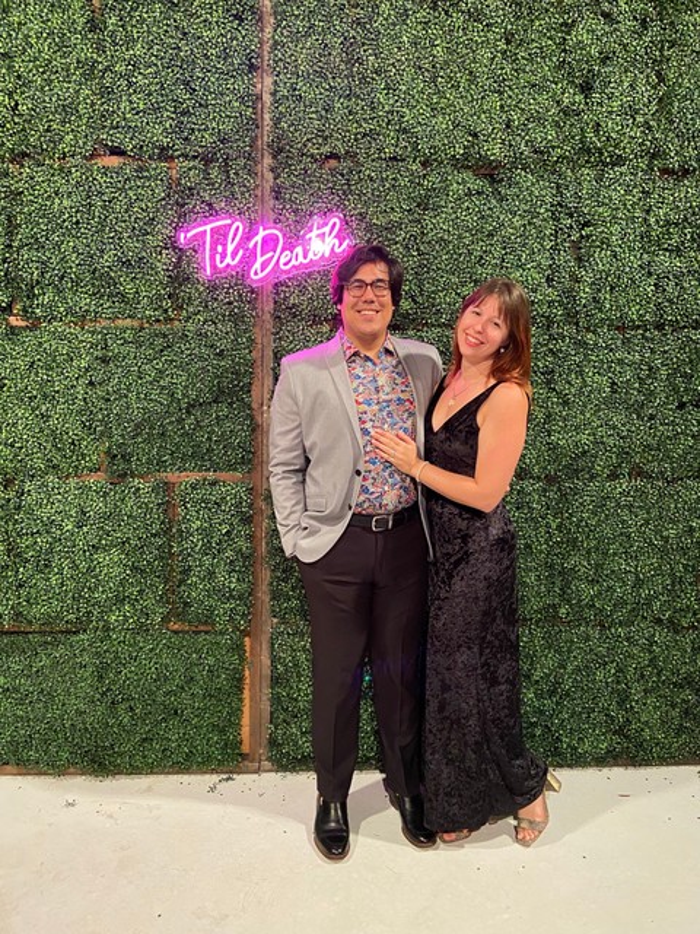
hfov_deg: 53.1
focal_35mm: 26
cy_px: 467
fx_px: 701
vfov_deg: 67.3
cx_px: 350
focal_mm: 4.25
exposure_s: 1/40
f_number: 1.8
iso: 500
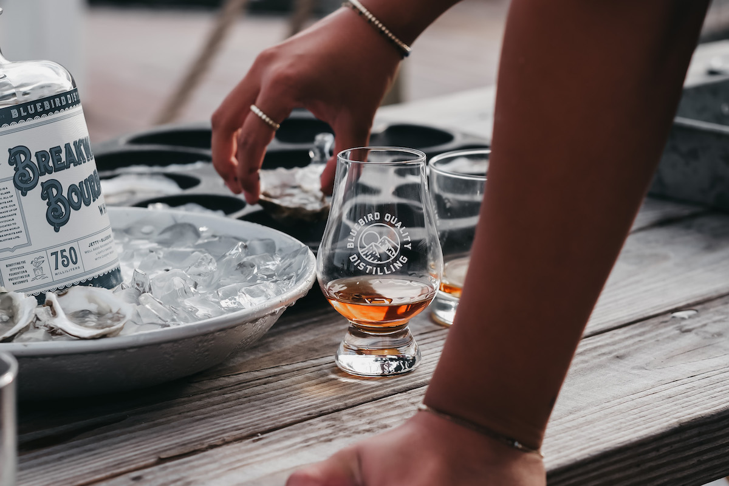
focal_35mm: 84
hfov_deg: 24.2
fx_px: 1701
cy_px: 243
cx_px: 364
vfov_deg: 16.3
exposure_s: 1/250
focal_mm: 56
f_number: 4
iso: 125
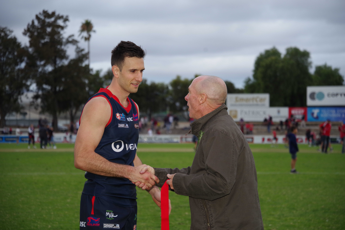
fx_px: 1007
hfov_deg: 19.5
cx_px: 172
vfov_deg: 13.1
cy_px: 115
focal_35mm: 105
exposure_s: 1/160
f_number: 5.6
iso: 1600
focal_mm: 105
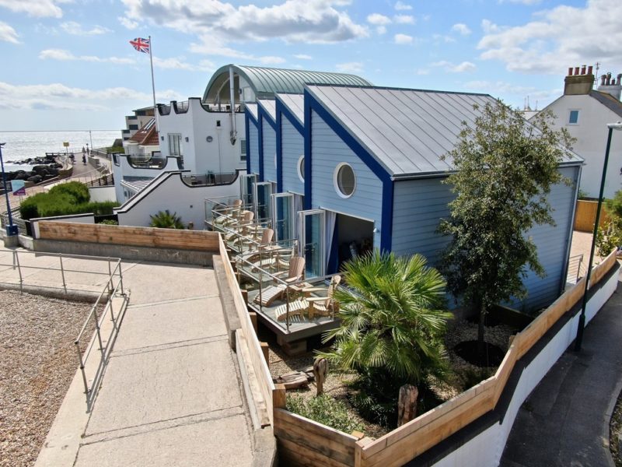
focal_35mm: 24
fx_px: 431
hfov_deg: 71.6
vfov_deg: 56.8
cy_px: 234
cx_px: 311
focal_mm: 4.39
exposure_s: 1/120
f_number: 2.8
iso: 100
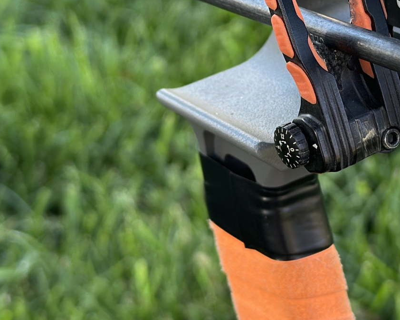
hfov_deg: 16.8
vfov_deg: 13.5
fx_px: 1349
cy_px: 87
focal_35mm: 114
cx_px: 297
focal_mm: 6.86
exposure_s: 1/156
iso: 64
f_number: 1.78
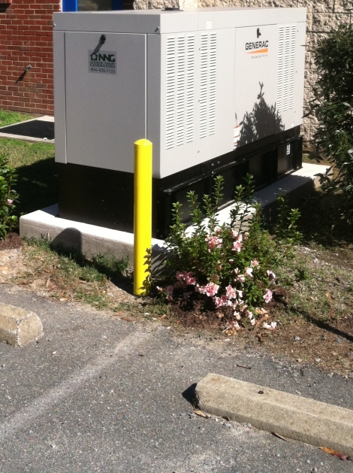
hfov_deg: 25.5
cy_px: 93
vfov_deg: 32.9
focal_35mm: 57
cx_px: 120
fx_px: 777
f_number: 2.8
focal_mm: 3.85
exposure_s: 1/1250
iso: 80
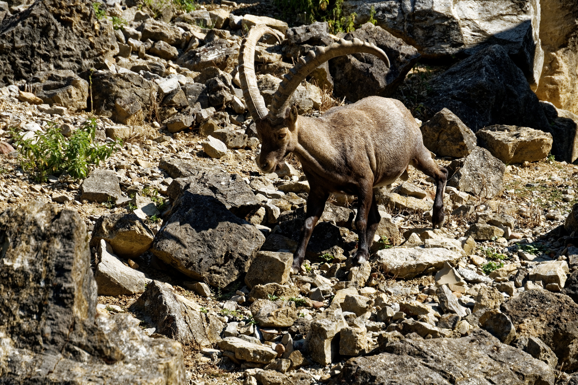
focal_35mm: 255
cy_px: 192
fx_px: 4094
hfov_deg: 8.1
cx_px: 289
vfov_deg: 5.4
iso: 100
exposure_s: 1/400
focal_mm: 170
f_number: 6.3
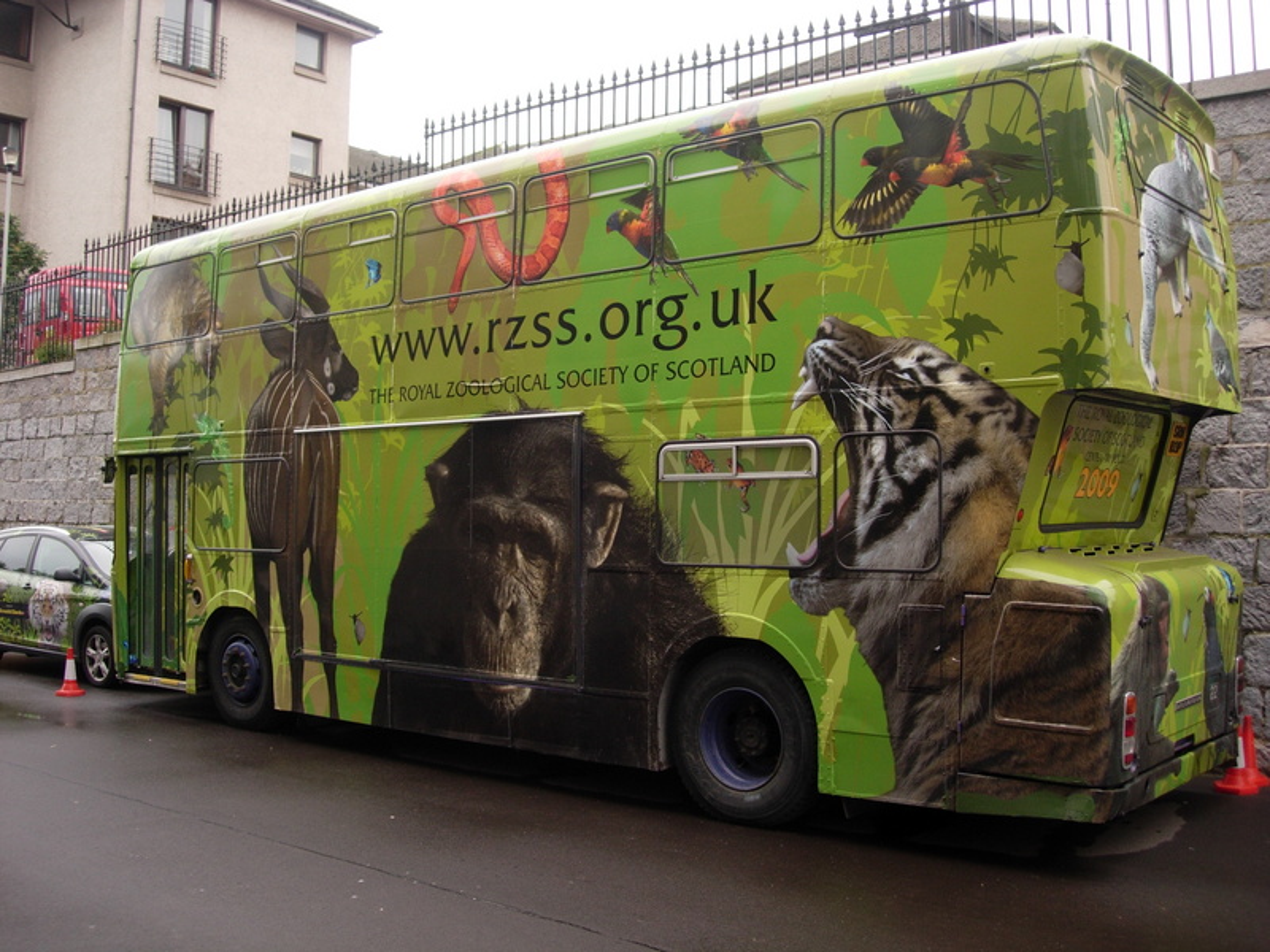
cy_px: 476
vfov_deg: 37.7
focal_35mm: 38
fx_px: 1394
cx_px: 635
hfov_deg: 49.0
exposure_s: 1/228
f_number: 2.8
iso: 64
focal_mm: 7.8
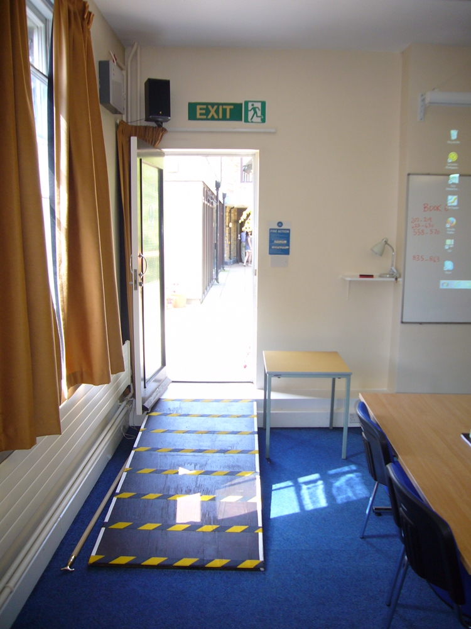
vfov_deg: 63.4
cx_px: 236
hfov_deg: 49.7
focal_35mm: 28
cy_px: 314
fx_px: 508
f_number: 2.8
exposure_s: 1/30
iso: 80
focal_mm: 4.6
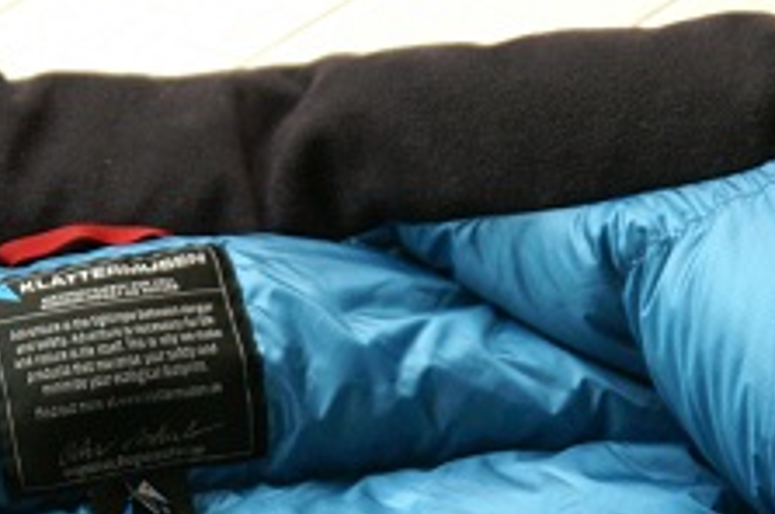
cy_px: 528
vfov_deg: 7.5
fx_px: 3912
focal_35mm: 182
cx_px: 156
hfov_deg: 11.3
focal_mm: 50
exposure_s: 1/90
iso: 800
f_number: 3.5
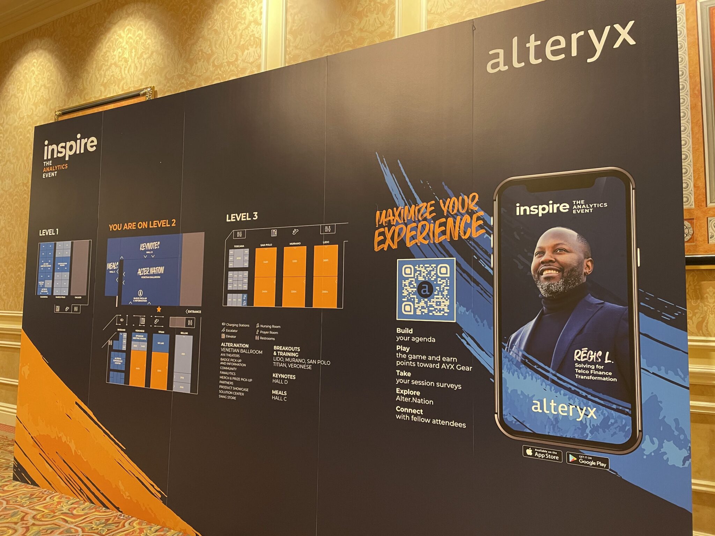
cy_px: 268
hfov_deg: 67.3
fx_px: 537
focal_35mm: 26
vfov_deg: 53.1
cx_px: 358
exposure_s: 1/40
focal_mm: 4.2
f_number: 1.6
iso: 400
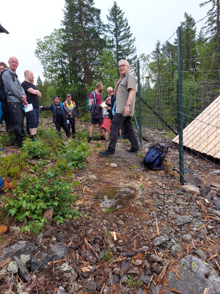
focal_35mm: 24
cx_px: 110
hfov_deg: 56.8
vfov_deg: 71.6
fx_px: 203
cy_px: 147
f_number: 1.8
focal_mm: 5.23
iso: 32
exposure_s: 1/310
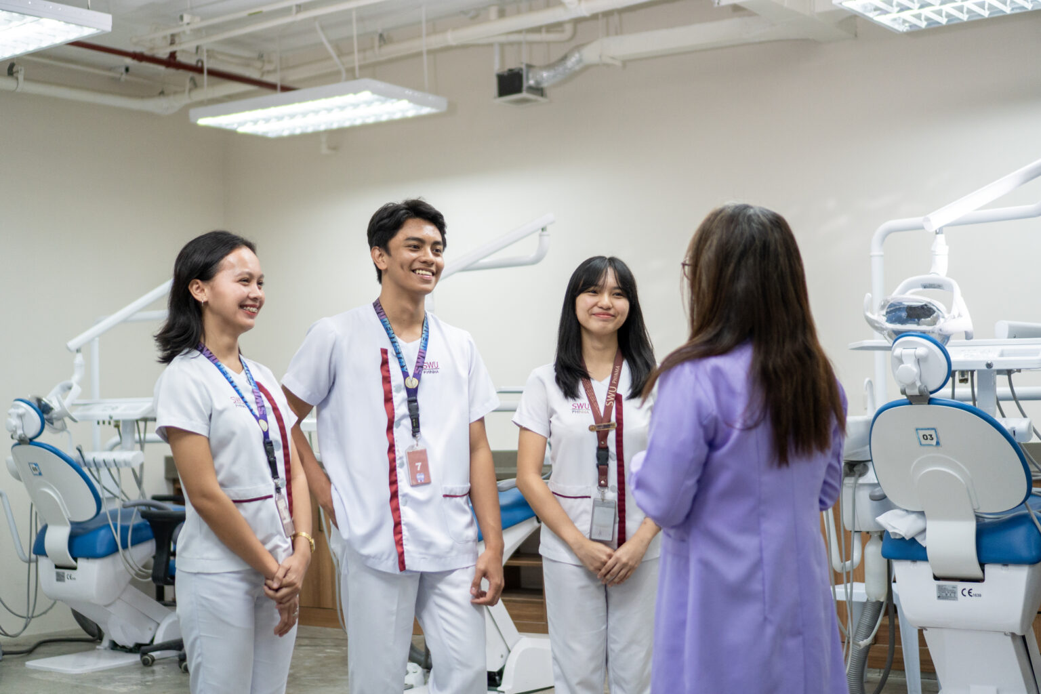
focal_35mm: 52
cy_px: 347
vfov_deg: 25.8
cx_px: 520
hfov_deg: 37.9
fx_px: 1518
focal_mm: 35
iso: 500
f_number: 1.8
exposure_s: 1/400
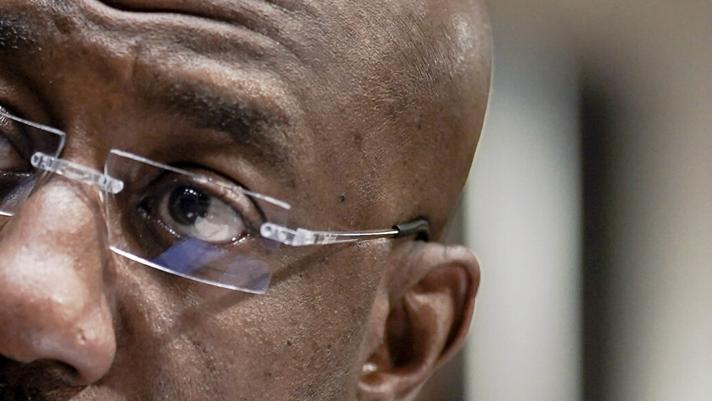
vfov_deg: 2.3
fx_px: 9817
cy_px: 380
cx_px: -130
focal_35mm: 520
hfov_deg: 4.1
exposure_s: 1/250
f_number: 1.8
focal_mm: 135
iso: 800
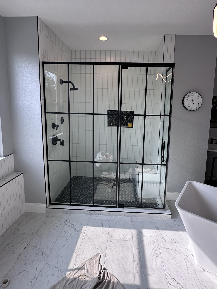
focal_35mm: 18
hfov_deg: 71.4
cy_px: 126
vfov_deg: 87.3
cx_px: 120
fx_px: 150
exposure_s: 1/221
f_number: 2.2
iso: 40
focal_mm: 2.22
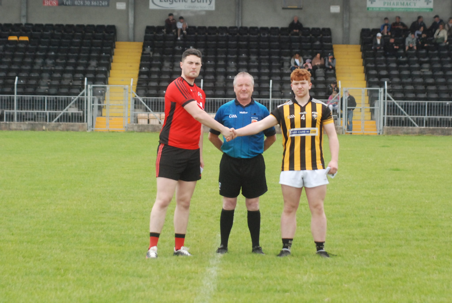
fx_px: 1699
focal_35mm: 135
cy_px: 152
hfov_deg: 15.2
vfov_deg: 10.2
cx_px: 226
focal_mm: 90
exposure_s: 1/1600
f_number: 7.1
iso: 1600
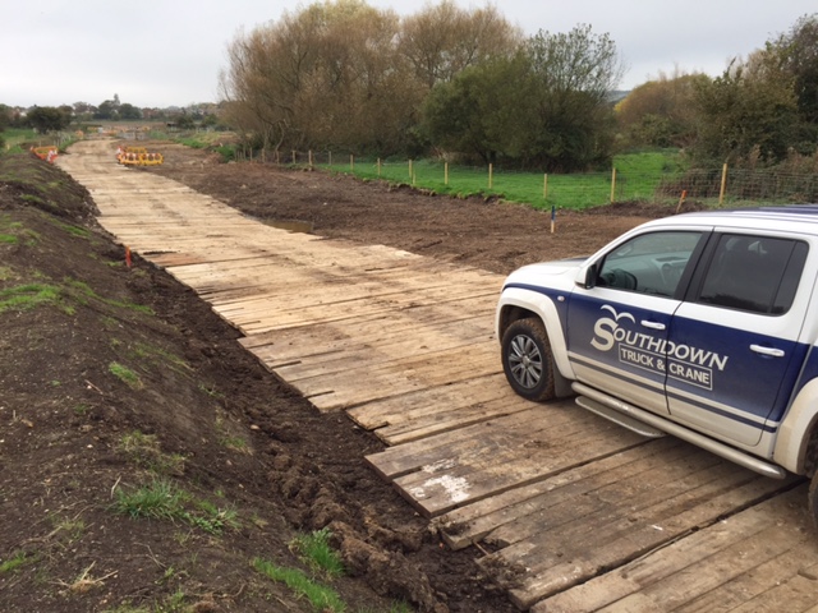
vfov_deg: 48.2
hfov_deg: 61.7
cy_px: 306
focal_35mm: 29
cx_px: 409
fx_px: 685
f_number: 2.2
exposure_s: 1/471
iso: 32
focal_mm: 4.15
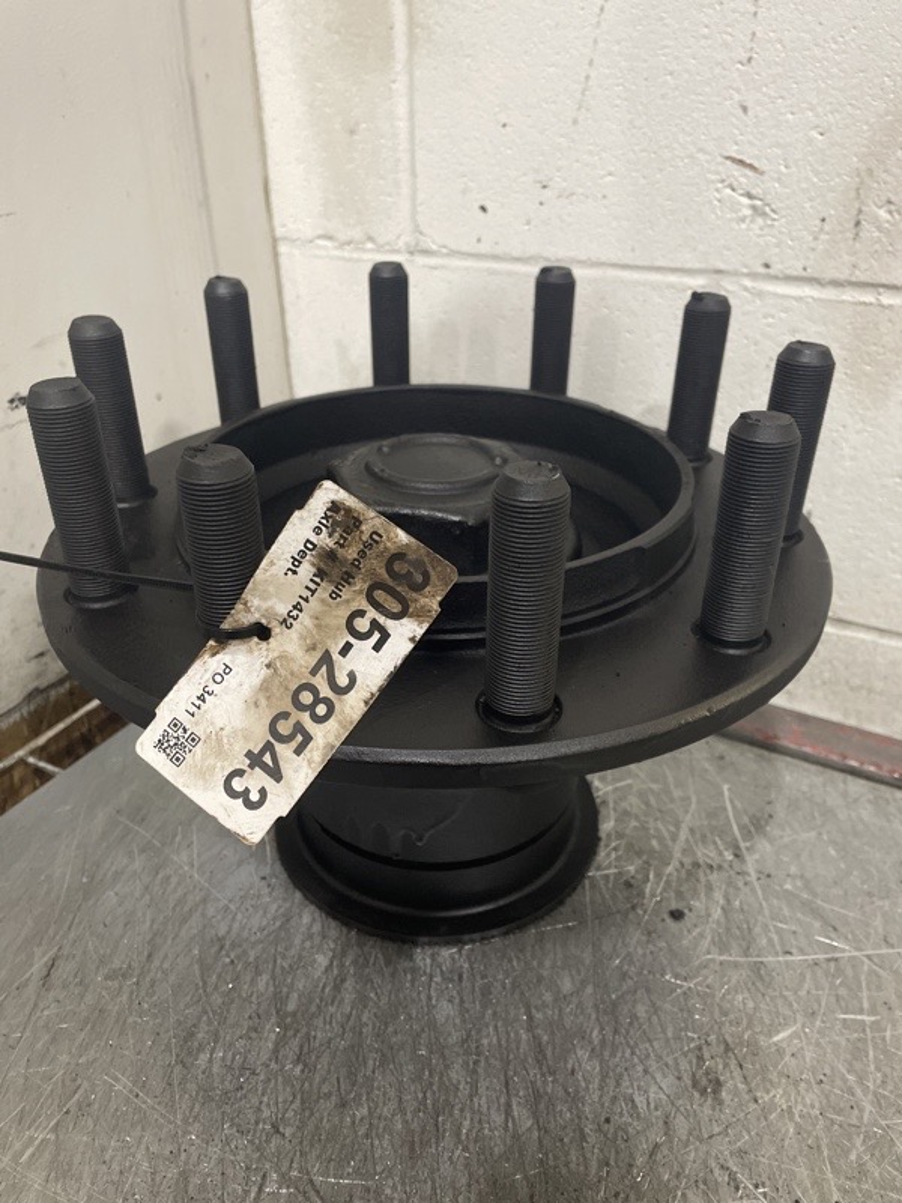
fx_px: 903
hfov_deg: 53.1
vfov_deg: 67.3
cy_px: 602
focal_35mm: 26
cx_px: 451
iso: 400
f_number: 1.6
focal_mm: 4.2
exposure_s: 1/60
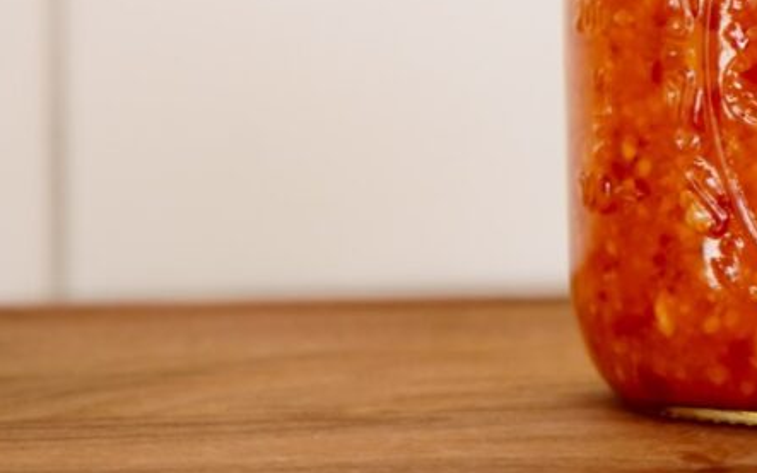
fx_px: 3281
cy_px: -52
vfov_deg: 8.2
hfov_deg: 12.9
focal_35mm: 159
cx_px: 851
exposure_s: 1/200
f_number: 5.6
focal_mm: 64
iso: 1000
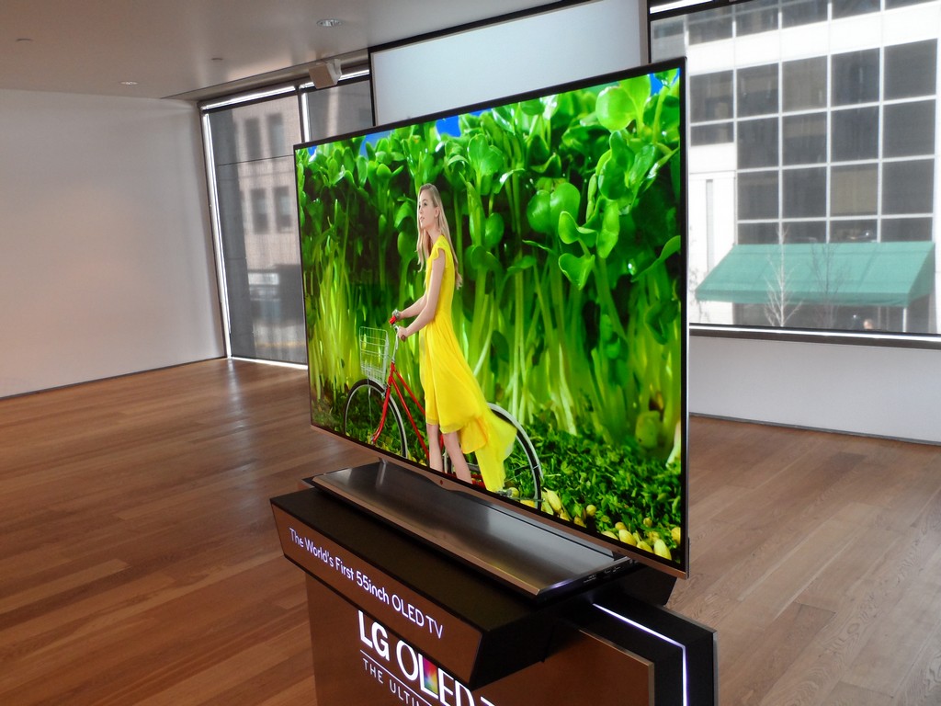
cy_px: 353
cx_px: 470
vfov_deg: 44.2
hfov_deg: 56.8
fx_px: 870
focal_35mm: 32
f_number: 3.4
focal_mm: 5.3
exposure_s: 1/45
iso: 240
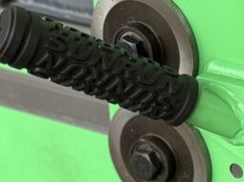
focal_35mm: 193
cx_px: 382
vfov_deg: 7.7
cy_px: 53
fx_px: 1360
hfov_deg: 9.9
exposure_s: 1/461
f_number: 1.78
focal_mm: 6.86
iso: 64
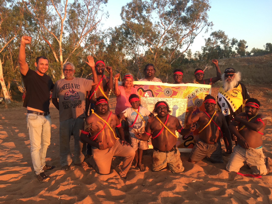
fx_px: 228
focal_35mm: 29
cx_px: 136
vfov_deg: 48.2
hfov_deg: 61.7
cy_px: 102
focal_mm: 4.15
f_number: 2.2
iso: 32
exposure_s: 1/110
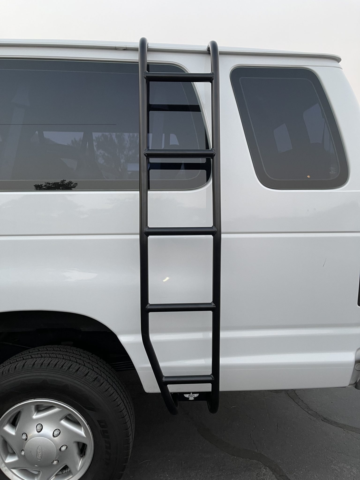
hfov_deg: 53.1
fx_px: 361
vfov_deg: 67.3
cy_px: 240
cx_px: 180
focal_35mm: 26
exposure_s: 1/60
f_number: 1.6
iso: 125
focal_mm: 5.1
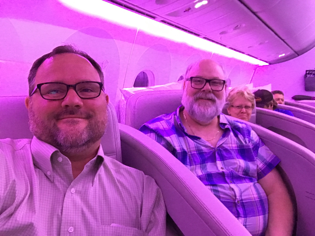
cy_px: 118
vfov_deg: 44.2
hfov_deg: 56.8
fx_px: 291
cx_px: 158
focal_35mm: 32
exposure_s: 1/15
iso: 500
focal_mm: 2.87
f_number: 2.2
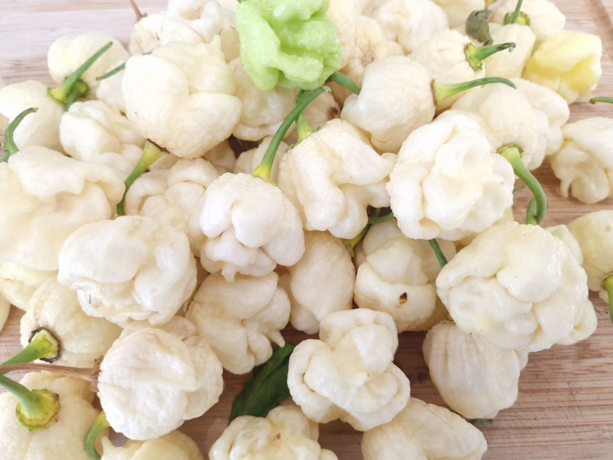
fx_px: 407
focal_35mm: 23
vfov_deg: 58.9
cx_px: 306
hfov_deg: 73.9
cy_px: 230
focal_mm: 6.4
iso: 80
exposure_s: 1/100
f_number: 1.8
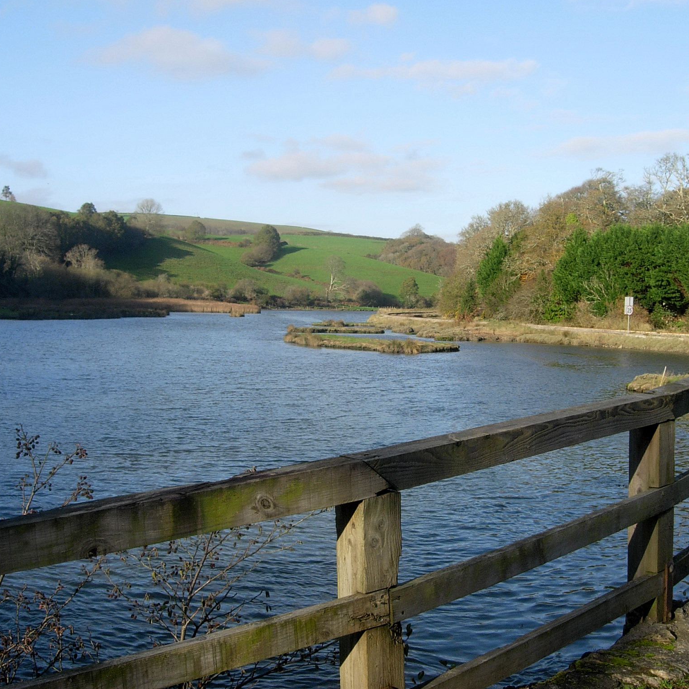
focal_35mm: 45
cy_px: 343
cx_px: 391
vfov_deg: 37.6
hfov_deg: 37.5
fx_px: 1013
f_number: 4.8
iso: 64
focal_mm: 7.8
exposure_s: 1/373
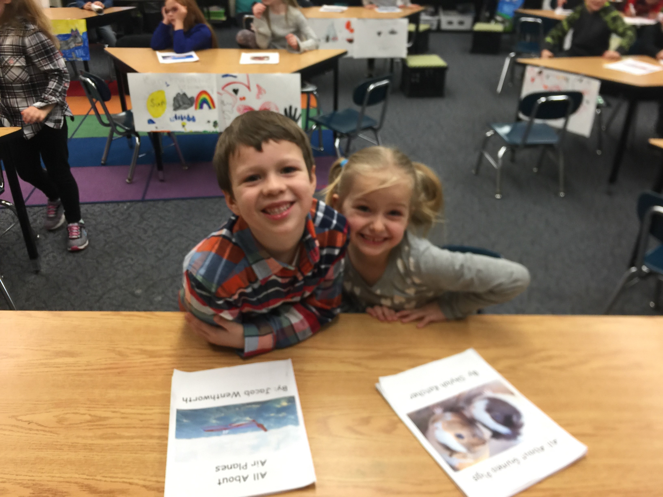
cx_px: 332
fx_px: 555
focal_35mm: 29
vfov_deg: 48.2
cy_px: 248
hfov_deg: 61.7
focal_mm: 4.15
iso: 32
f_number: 2.2
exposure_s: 1/15
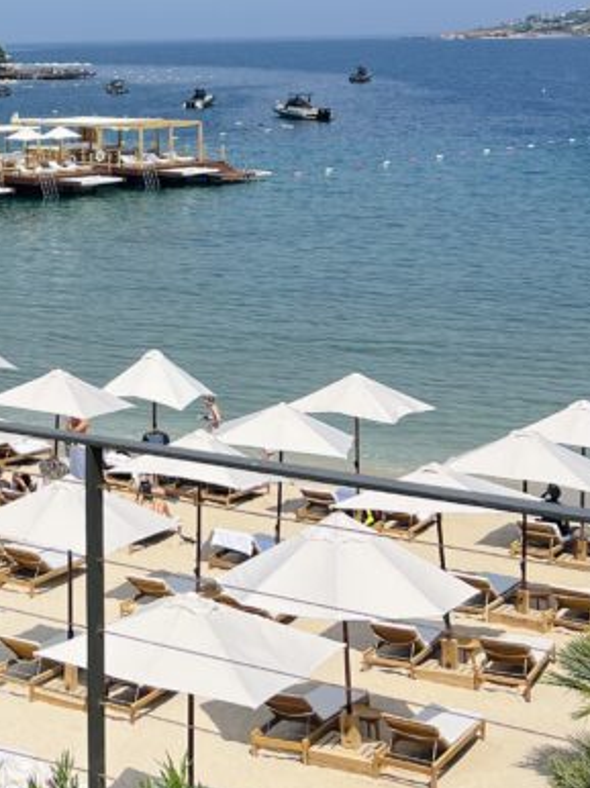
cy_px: 149
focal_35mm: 69
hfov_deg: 19.6
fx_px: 1570
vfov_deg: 27.6
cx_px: -180
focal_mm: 5.7
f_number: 1.5
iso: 50
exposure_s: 1/6211
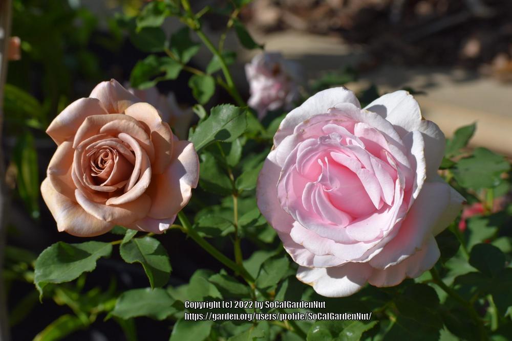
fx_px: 1493
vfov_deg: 13.0
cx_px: 256
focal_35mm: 105
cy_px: 170
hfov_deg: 19.5
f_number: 8
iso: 125
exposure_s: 1/500
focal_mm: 70
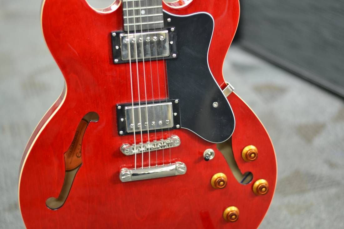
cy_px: 114
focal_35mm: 75
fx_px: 717
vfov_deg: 18.2
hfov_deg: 27.0
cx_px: 172
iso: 400
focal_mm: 50
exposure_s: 1/25
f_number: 1.8
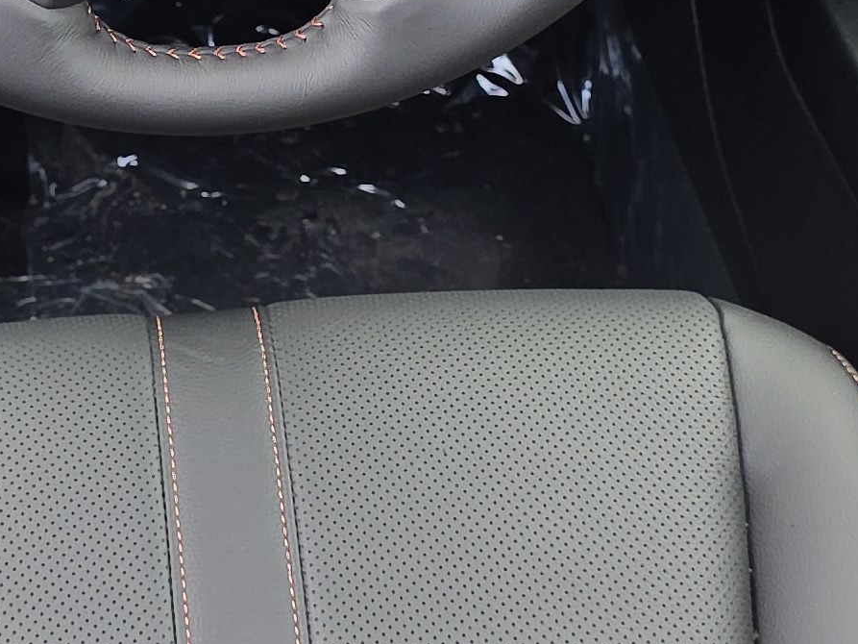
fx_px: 2553
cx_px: 303
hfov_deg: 19.0
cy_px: 13
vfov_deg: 14.2
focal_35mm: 103
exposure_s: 1/180
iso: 80
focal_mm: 6.3
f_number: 1.7
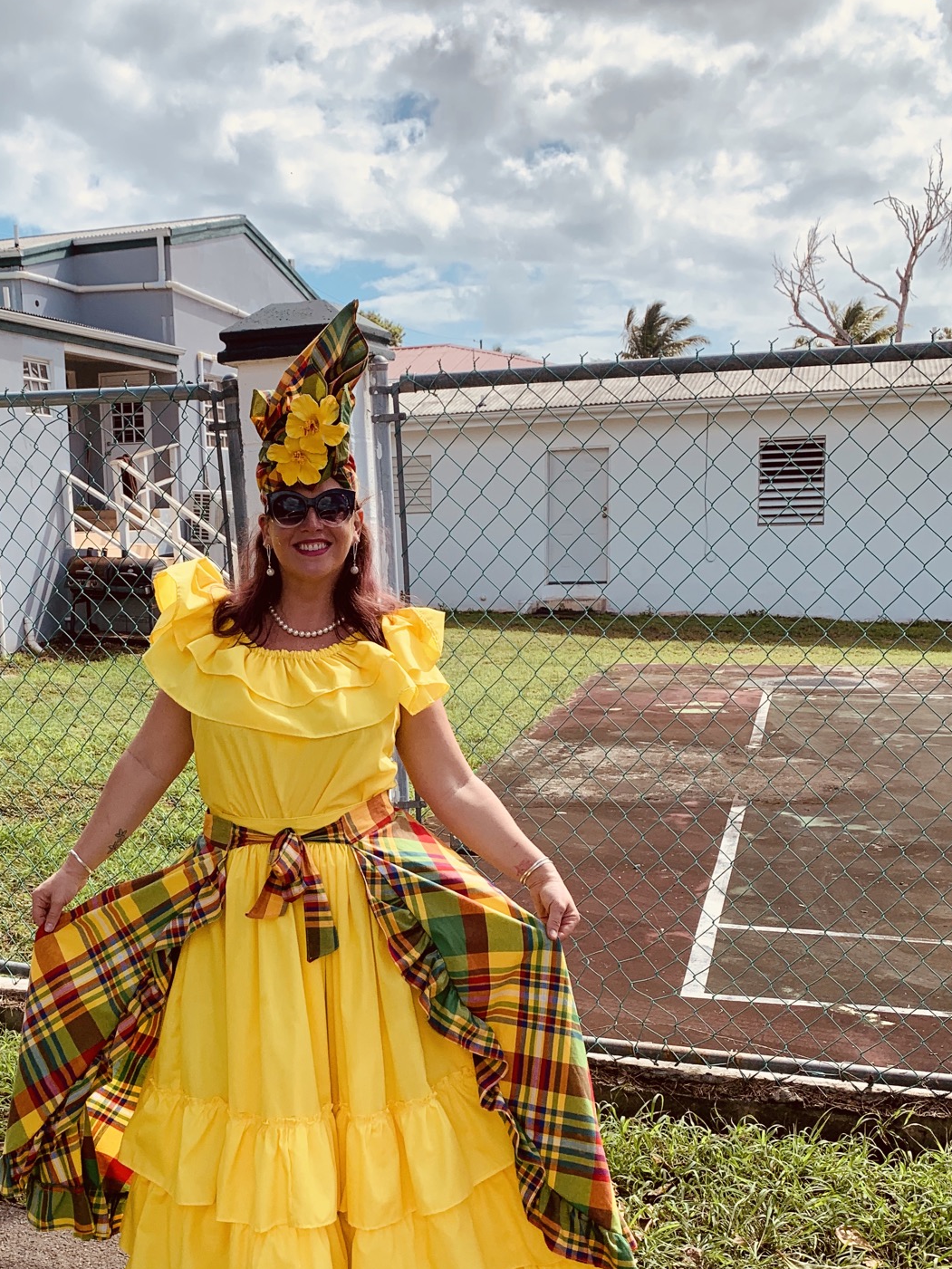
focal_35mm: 38
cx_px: 299
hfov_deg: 37.2
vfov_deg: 48.7
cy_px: 745
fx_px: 1393
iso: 25
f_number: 1.8
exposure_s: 1/2611
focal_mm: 4.25
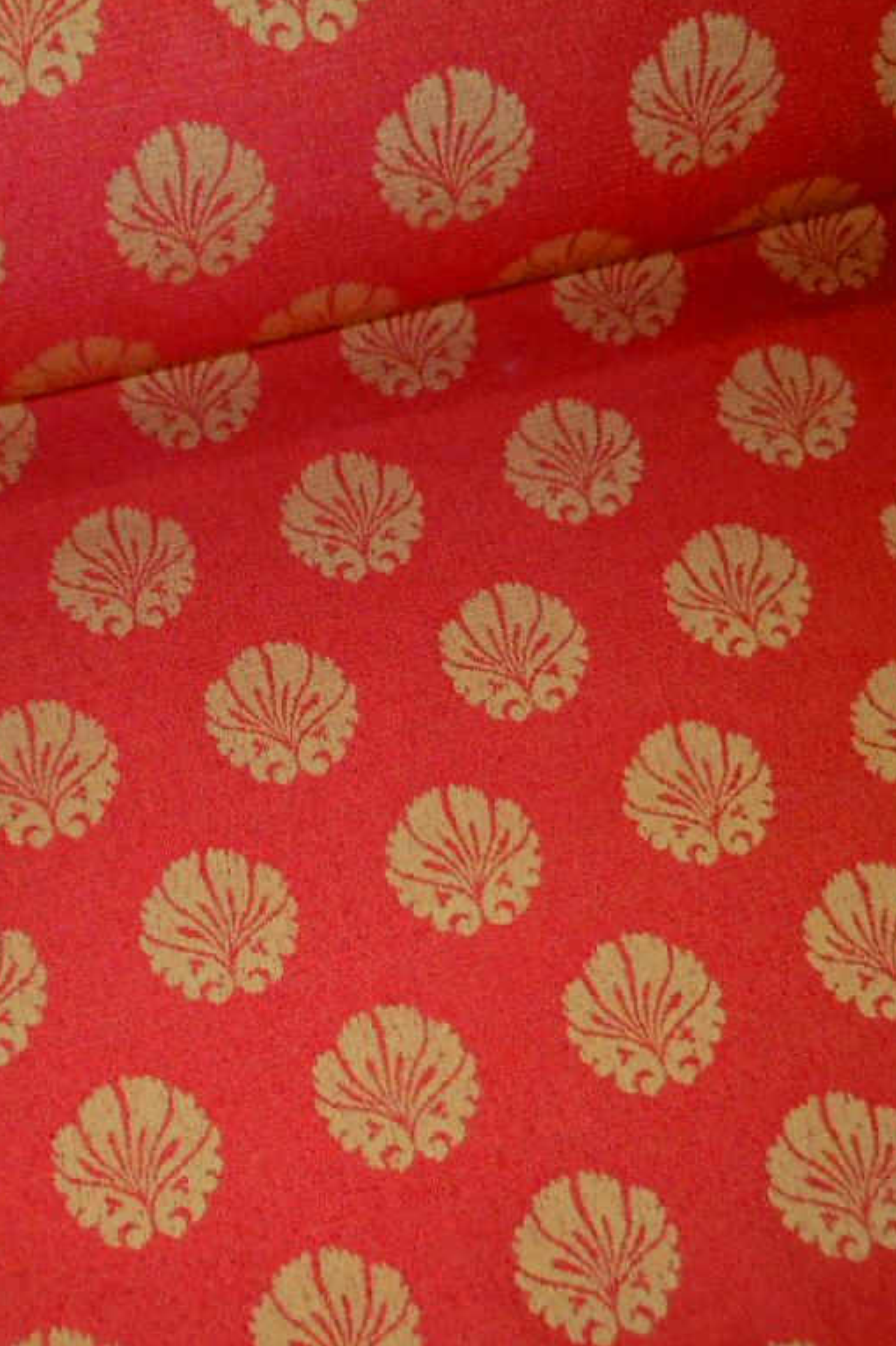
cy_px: 671
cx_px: 329
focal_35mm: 46
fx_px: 1718
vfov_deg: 42.8
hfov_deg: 29.1
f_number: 4
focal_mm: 5.9
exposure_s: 1/60
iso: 800
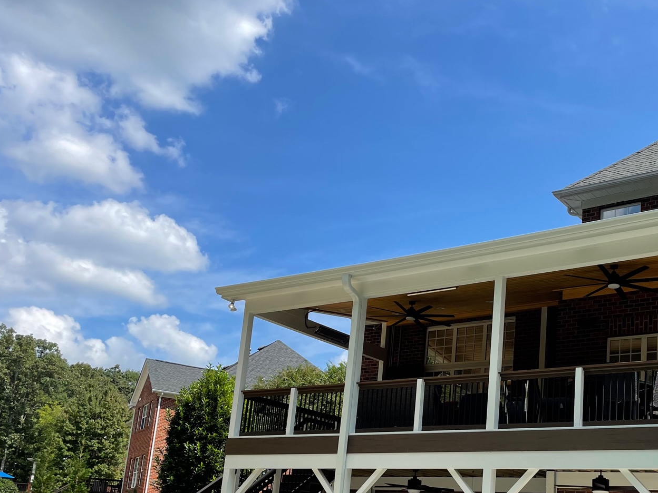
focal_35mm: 42
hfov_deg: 43.8
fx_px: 798
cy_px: 374
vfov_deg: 33.6
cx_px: 468
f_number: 1.6
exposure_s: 1/2959
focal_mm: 4.2
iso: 32
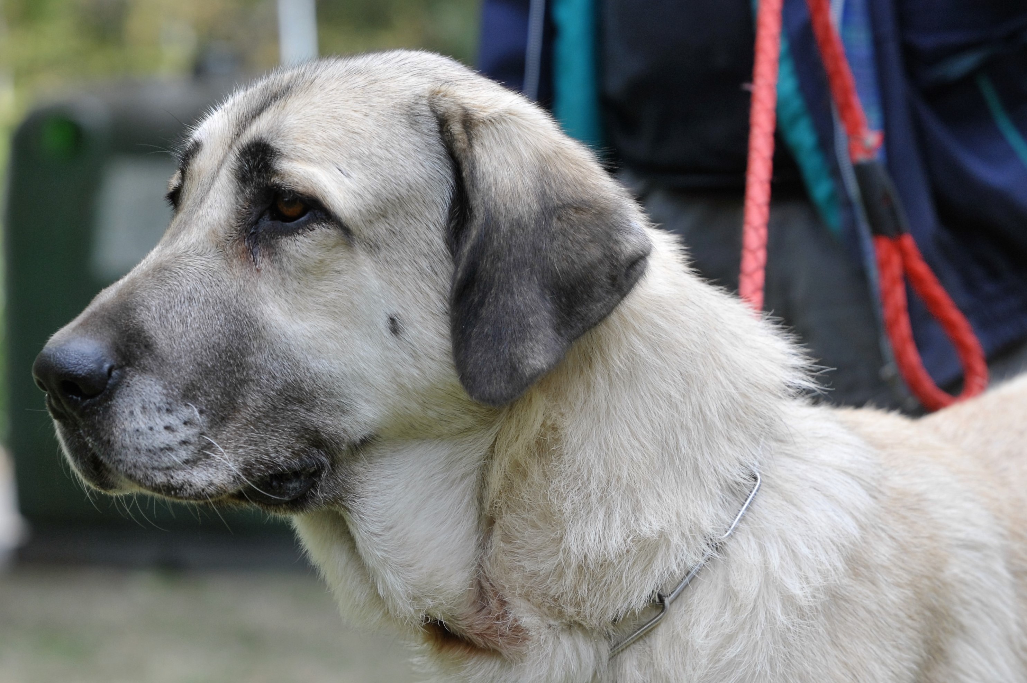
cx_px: 514
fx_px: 2851
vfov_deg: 13.7
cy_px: 342
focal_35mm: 100
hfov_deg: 20.4
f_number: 7.1
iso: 1000
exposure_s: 1/800
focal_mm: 100
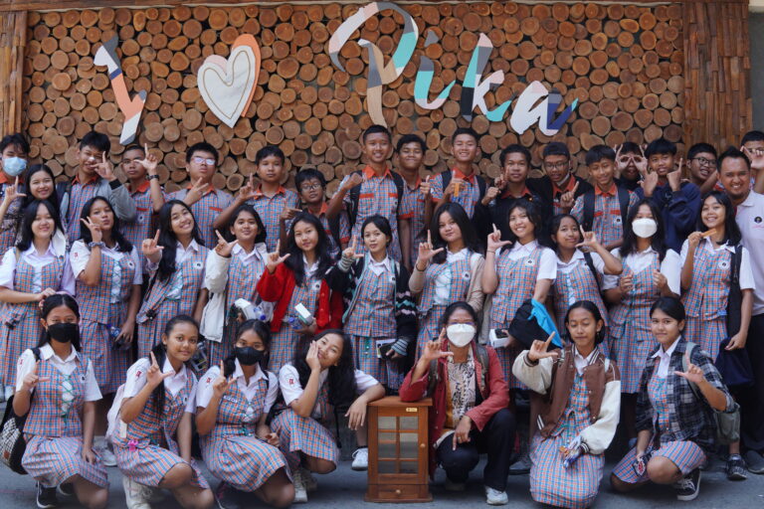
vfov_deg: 29.9
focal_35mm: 45
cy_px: 254
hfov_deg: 43.6
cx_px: 382
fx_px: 955
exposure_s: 1/200
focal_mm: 30
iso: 500
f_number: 9
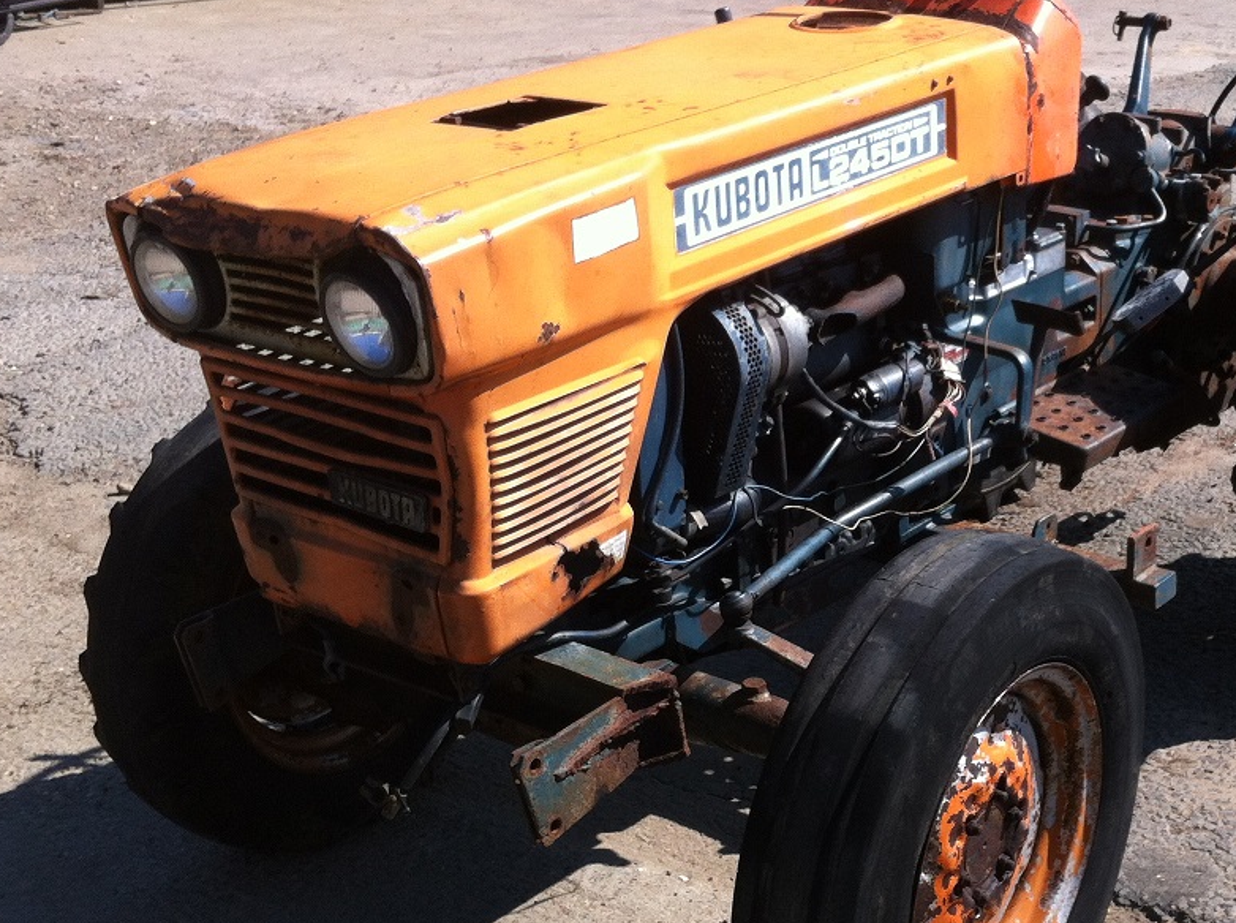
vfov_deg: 25.1
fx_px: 2068
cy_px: 533
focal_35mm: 58
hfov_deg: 32.8
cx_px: 876
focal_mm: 3.85
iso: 80
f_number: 2.8
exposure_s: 1/656
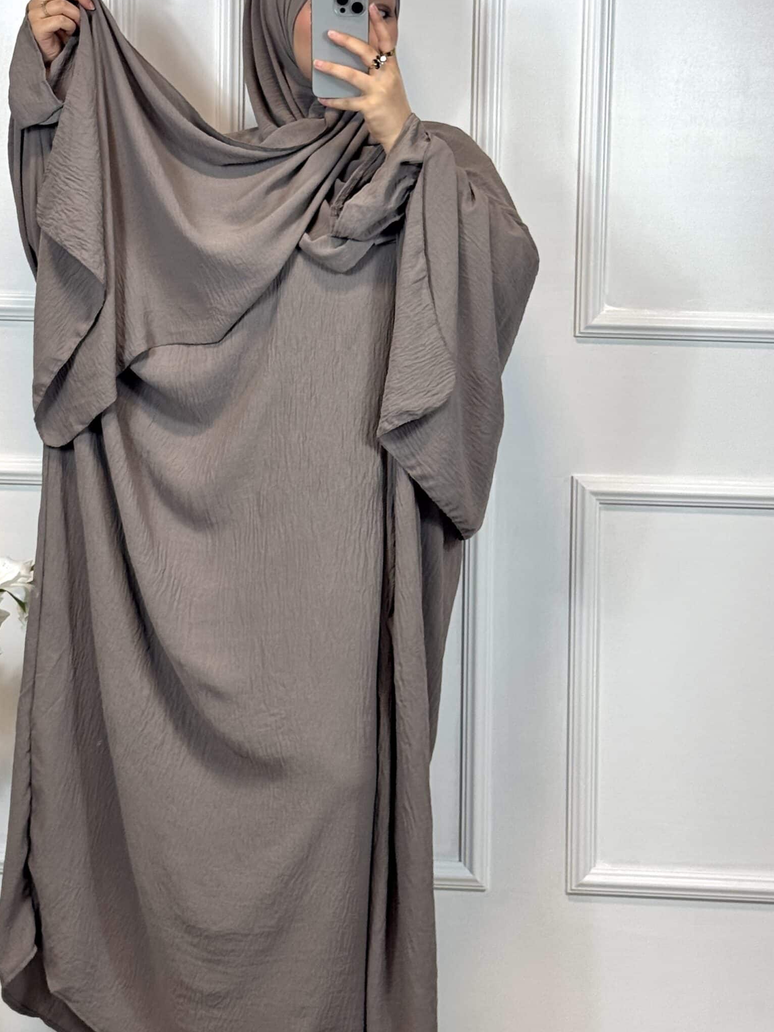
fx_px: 1789
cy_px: 549
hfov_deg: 24.4
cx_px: 311
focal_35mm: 60
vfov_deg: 32.2
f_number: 1.78
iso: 64
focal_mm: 6.76
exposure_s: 1/100
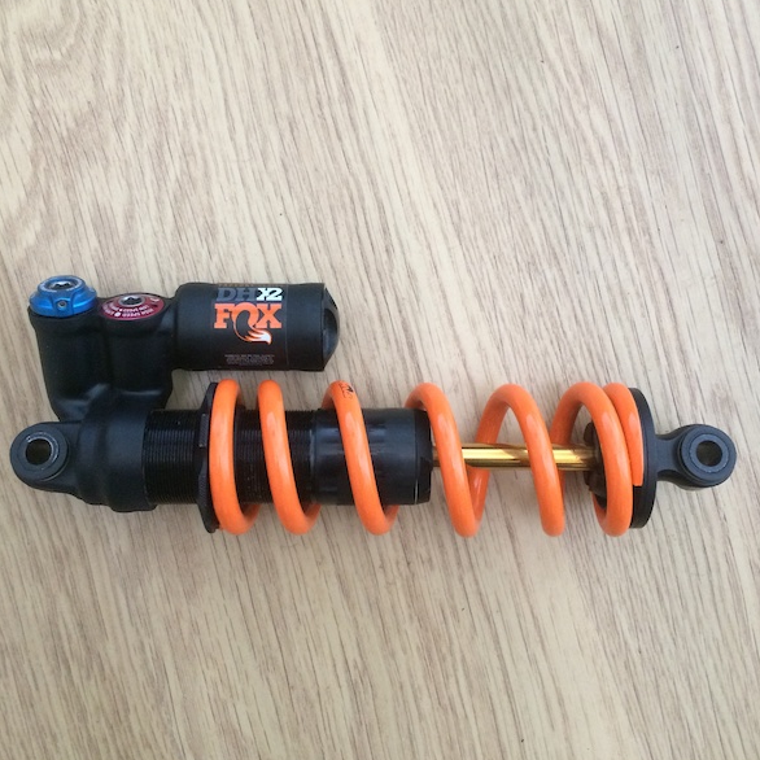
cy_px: 338
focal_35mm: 35
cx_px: 384
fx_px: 869
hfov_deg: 47.2
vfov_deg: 47.1
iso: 250
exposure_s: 1/33
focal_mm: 4.15
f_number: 2.2
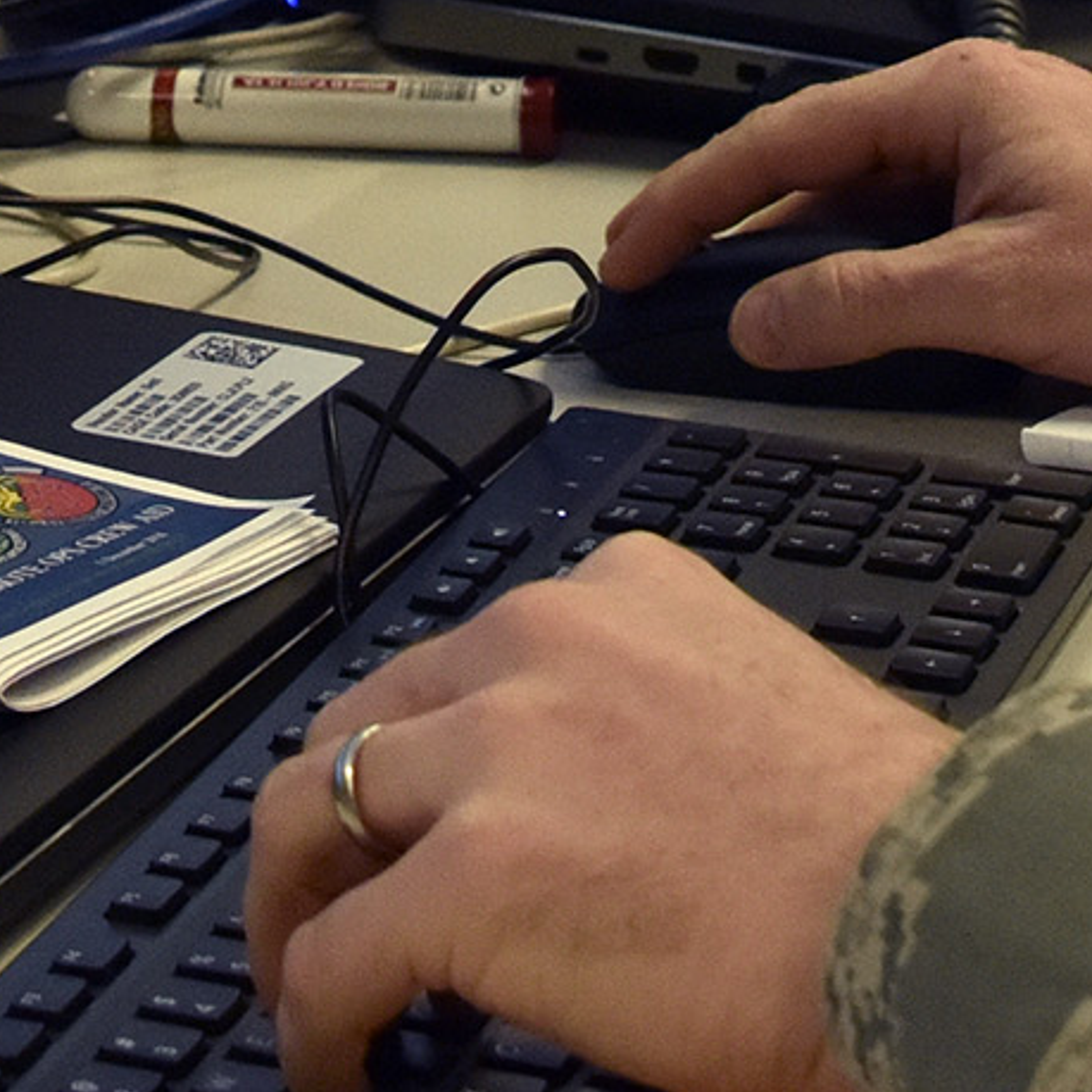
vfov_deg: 10.2
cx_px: 516
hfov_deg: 10.9
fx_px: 5710
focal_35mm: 160
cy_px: -937
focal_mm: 24
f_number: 5
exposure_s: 1/160
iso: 1250
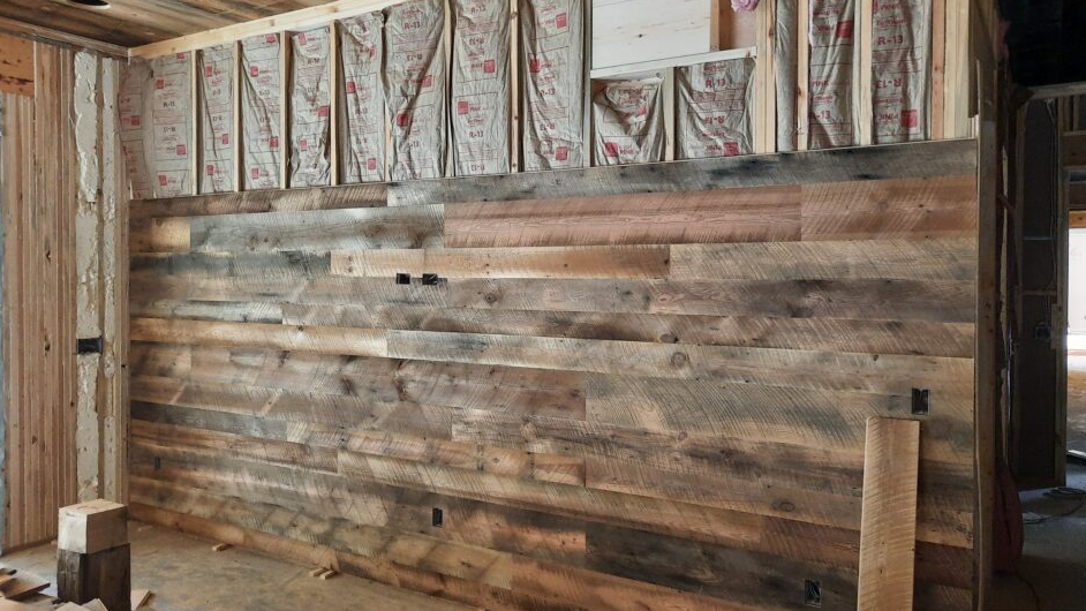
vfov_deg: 41.5
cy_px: 295
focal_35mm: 28
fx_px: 806
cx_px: 542
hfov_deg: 67.9
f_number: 2
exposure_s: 1/60
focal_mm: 4.6
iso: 400
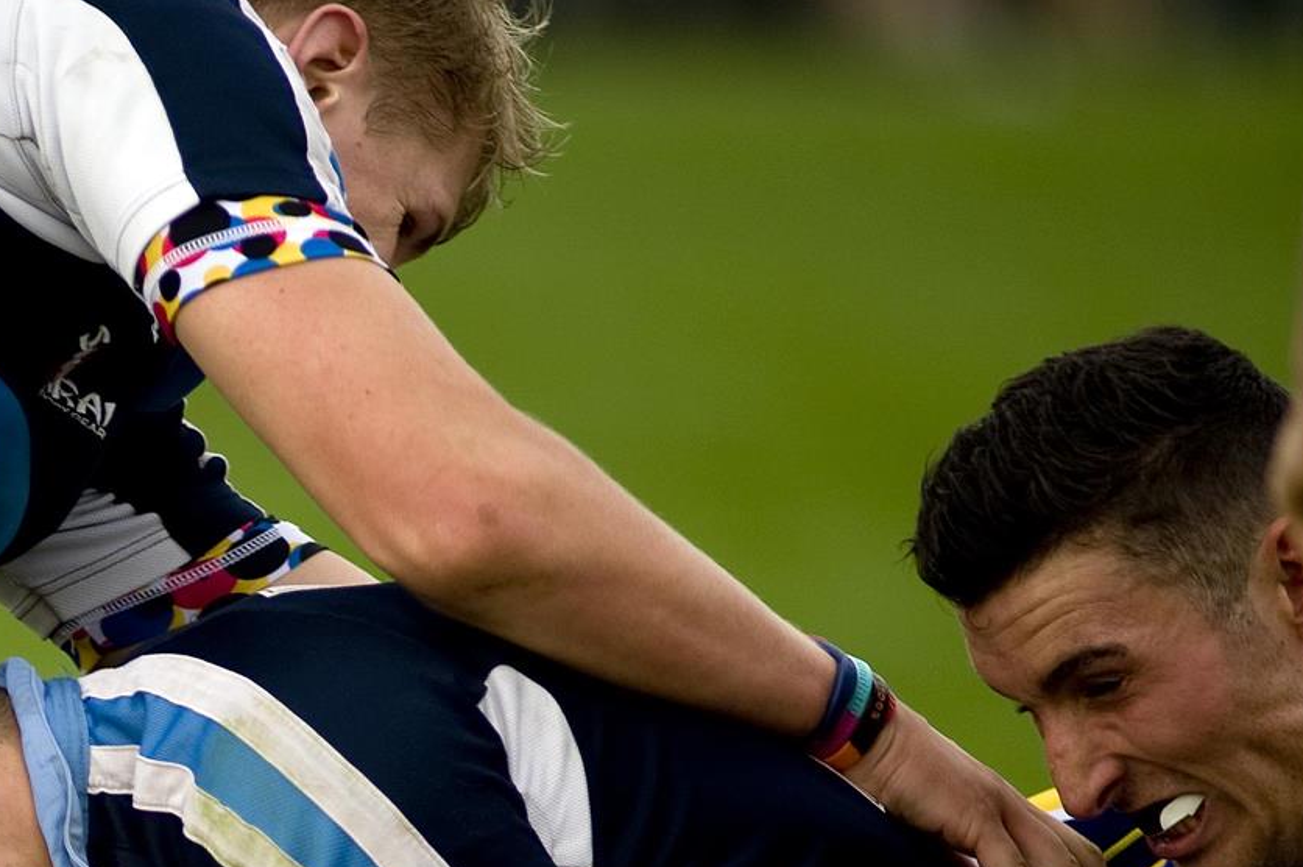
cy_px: 1092
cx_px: -83
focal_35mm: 764
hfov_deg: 2.7
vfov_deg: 1.8
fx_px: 27630
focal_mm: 300
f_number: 2.8
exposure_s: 1/800
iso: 320
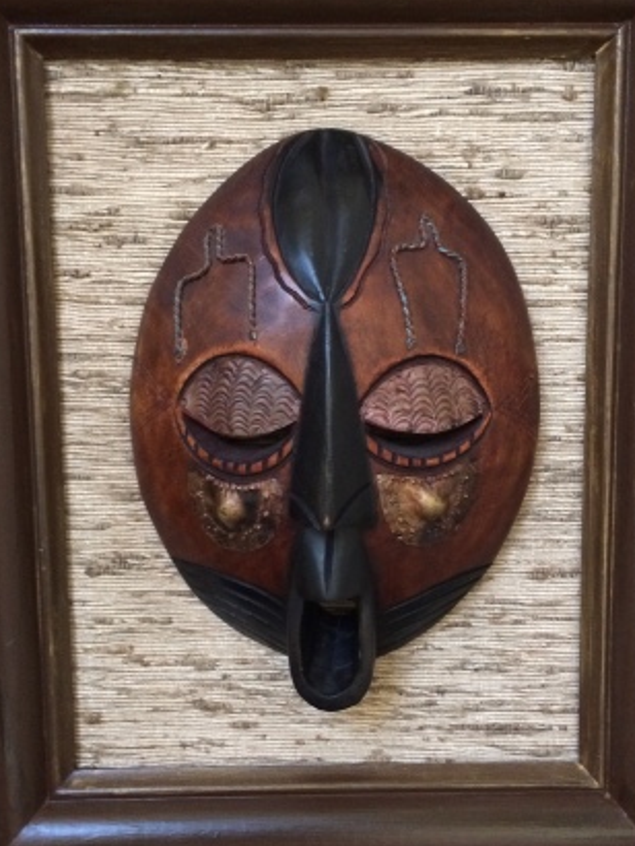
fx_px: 953
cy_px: 455
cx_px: 320
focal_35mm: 39
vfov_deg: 47.8
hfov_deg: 36.9
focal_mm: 4.12
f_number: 2.2
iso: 320
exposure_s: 1/17
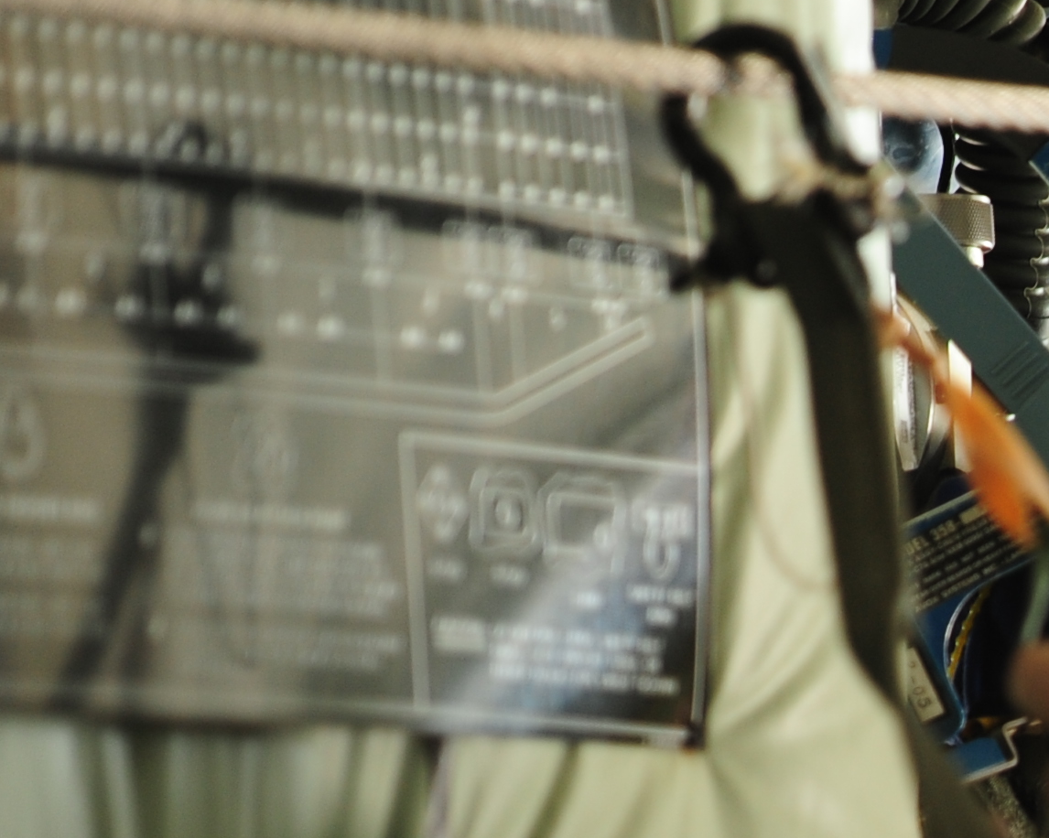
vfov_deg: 3.4
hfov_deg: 4.2
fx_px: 14059
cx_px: 1809
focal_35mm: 453
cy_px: 960
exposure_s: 1/50
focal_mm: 130
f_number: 2.8
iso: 400
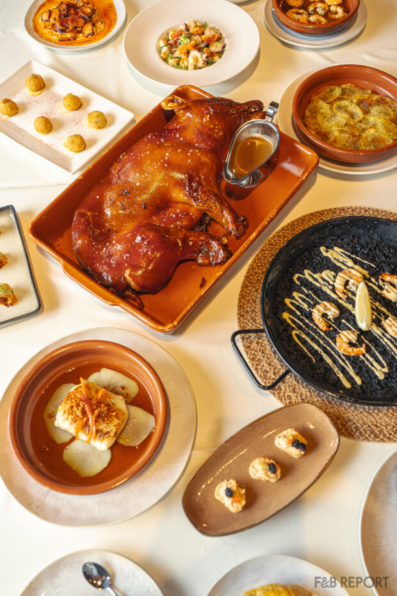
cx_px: 198
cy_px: 298
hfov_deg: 20.3
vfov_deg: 30.1
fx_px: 1108
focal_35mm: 67
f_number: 4
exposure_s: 1/160
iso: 100
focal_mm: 67
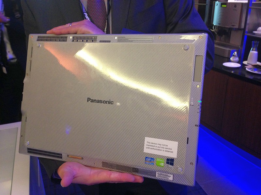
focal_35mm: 33
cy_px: 98
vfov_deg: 42.9
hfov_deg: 55.4
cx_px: 130
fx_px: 249
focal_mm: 4.13
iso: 320
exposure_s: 1/20
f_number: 2.4
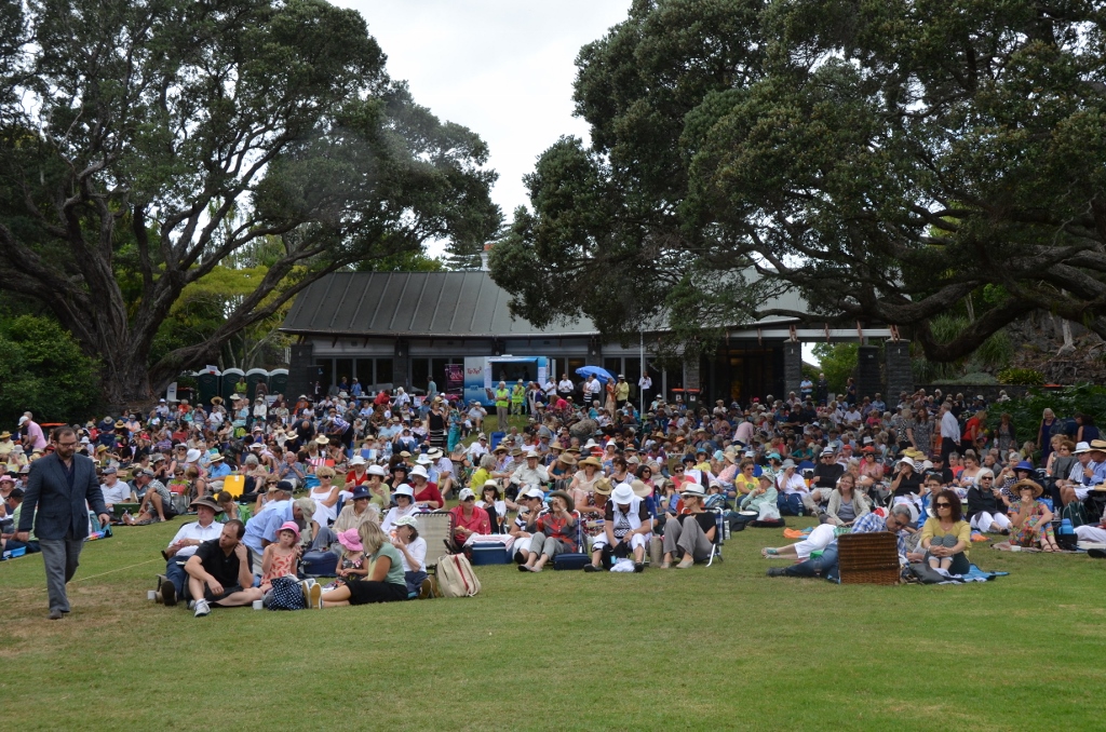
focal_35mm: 46
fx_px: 1425
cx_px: 553
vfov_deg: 28.8
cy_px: 366
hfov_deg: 42.4
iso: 400
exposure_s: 1/320
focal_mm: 31
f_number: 9
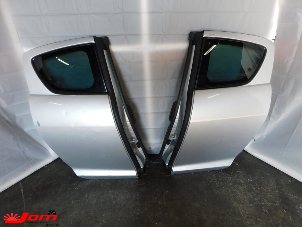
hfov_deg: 73.9
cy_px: 114
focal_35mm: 23
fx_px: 201
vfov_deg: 58.9
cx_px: 151
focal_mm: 4
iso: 125
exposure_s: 1/60
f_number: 3
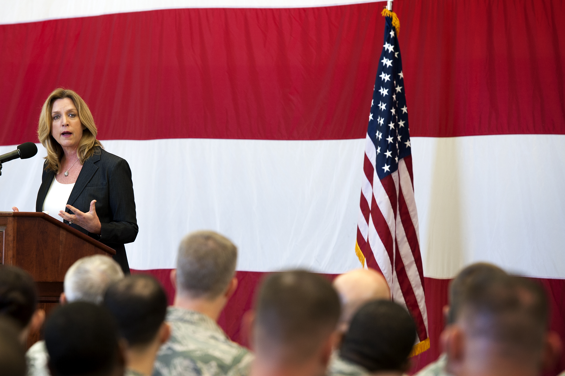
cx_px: 205
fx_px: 4156
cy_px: 220
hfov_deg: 7.8
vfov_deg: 5.2
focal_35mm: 265
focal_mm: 175
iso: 400
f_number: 4.5
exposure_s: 1/60
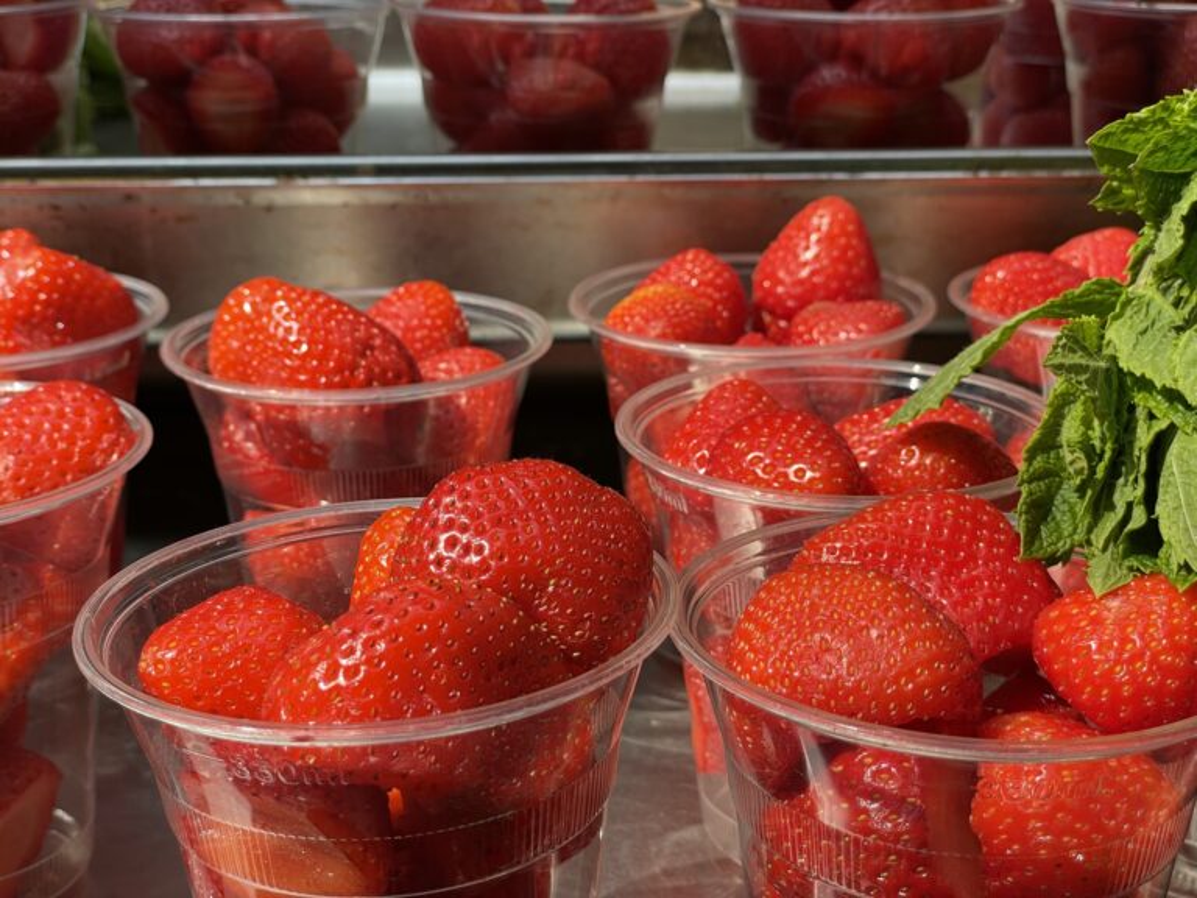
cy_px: 449
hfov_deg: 36.8
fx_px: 1798
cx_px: 598
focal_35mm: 52
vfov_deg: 28.0
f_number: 2
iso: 25
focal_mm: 6
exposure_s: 1/265
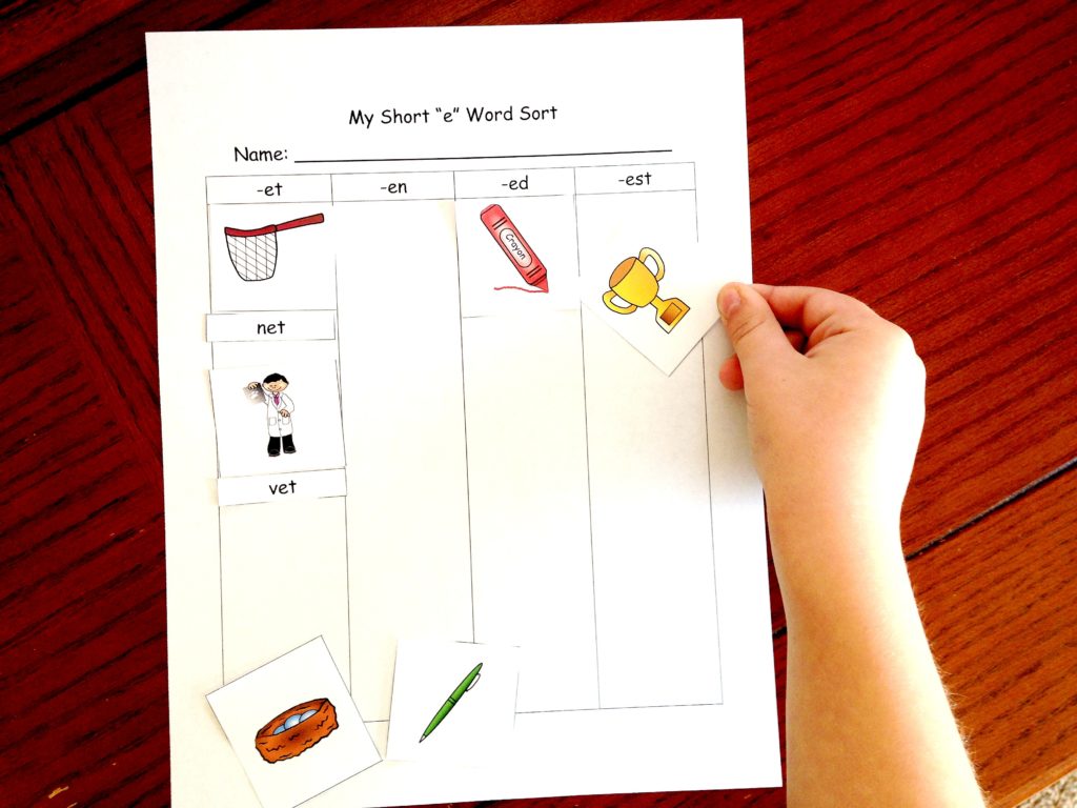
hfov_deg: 55.4
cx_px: 538
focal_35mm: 33
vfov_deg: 42.9
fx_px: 1027
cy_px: 404
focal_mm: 4.12
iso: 50
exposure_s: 1/30
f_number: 2.4
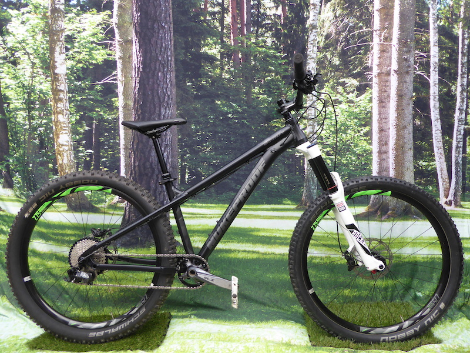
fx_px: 339
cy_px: 176
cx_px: 235
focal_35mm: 25
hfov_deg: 69.4
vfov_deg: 54.9
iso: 100
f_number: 3.3
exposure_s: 1/80
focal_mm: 4.3
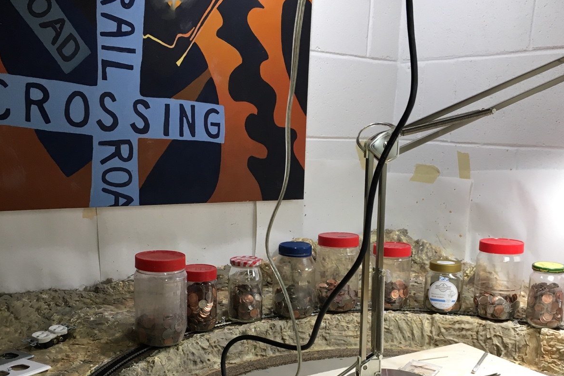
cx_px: 285
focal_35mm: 41
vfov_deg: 31.9
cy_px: 290
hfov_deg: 47.4
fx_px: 642
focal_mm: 4.15
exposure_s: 1/30
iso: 50
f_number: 2.2
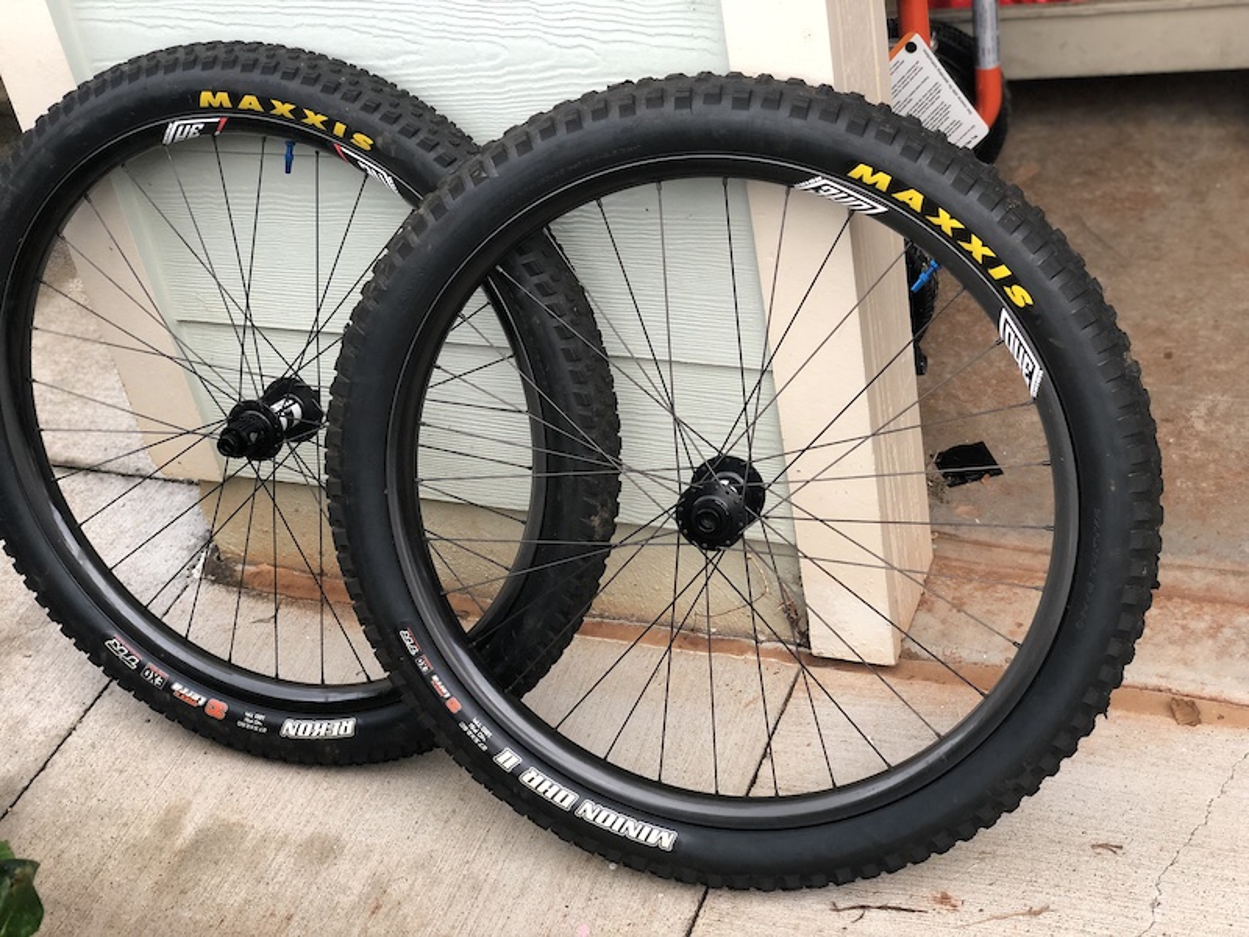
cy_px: 468
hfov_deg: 36.8
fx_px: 1876
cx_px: 624
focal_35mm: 52
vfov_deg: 28.0
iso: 80
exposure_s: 1/60
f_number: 2.4
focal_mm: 6
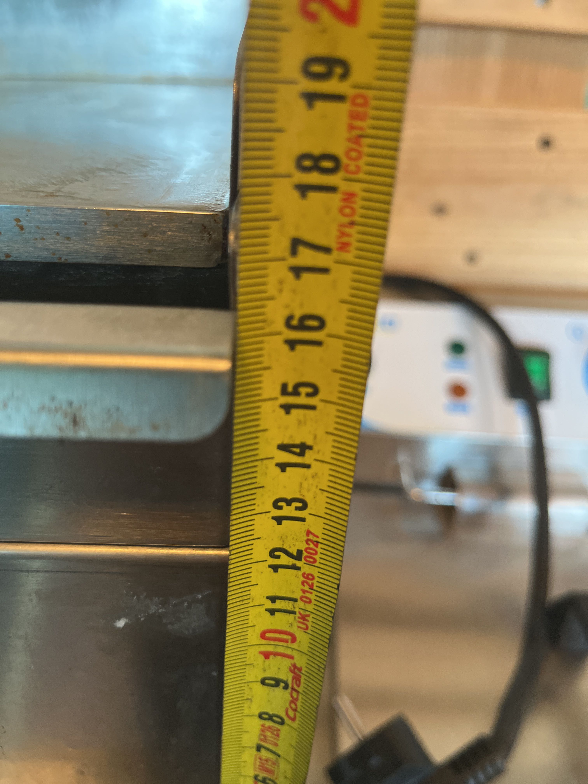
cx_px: 294
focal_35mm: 26
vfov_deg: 67.3
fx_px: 589
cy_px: 392
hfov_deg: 53.1
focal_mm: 5.1
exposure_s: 1/50
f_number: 1.6
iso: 250
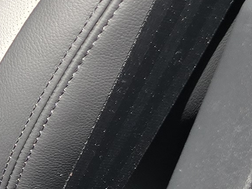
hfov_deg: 9.5
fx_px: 1165
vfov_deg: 9.3
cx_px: -524
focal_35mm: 160
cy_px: 105
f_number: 1.7
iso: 12
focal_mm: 6.3
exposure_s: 1/235
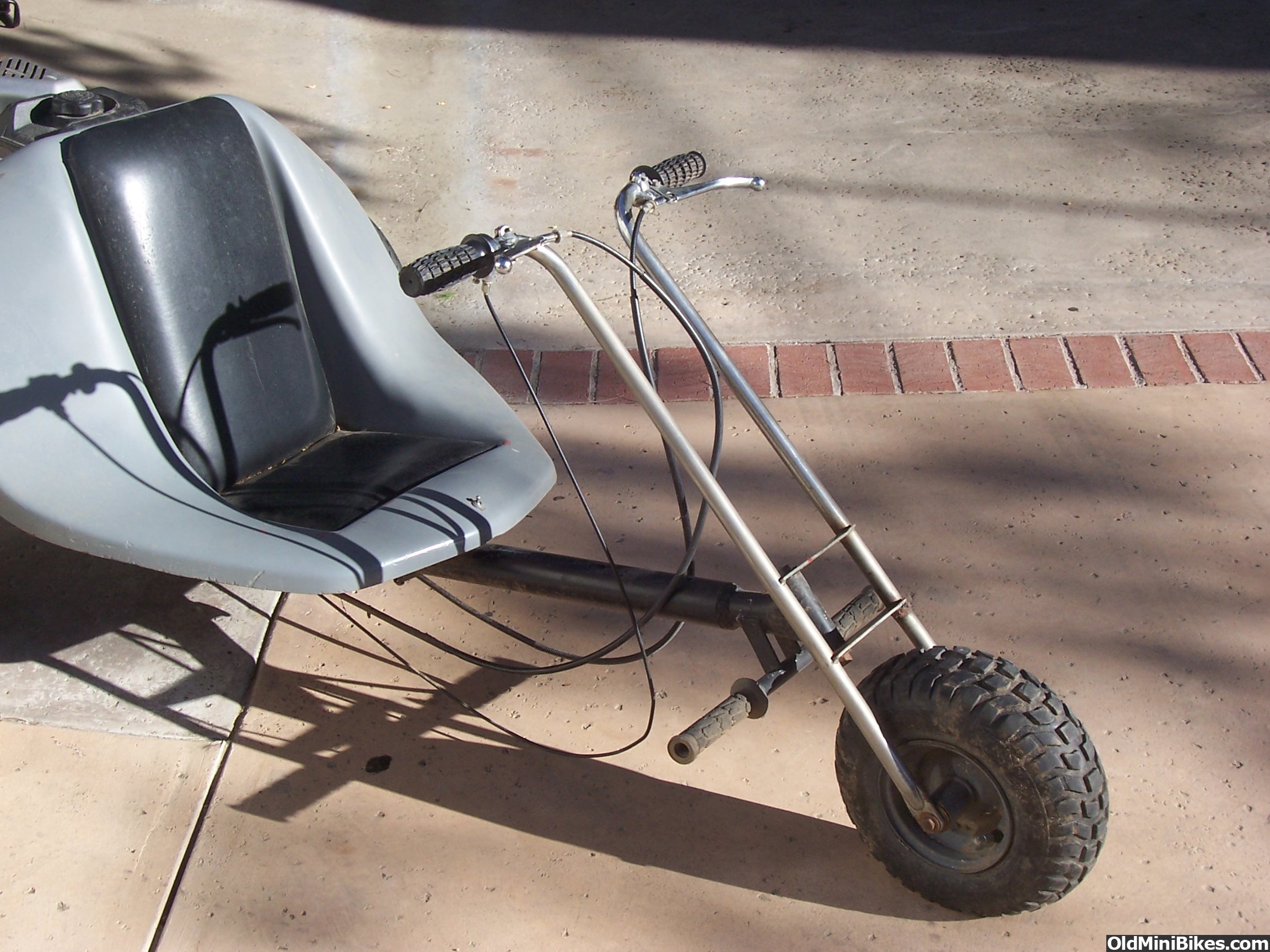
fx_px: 1944
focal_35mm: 53
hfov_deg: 36.2
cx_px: 635
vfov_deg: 27.5
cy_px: 476
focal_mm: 8.6
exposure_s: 1/250
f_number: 6.7
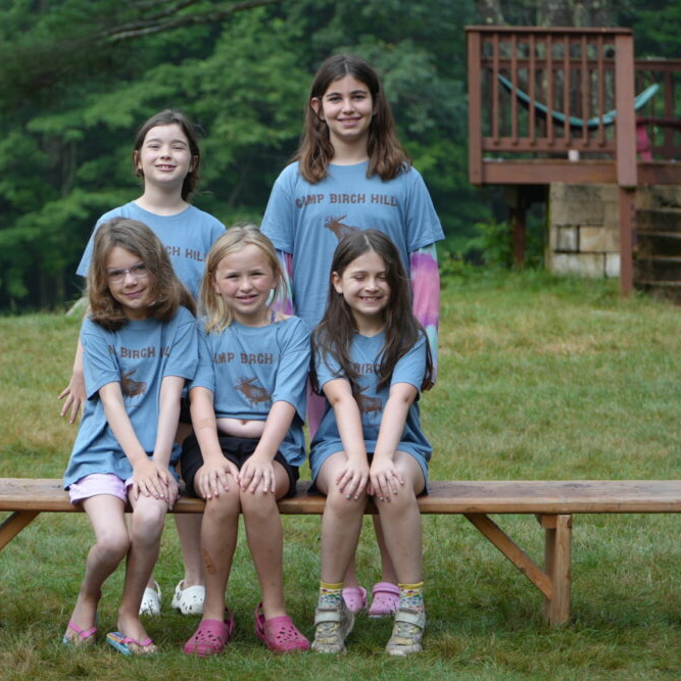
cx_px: 269
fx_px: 3339
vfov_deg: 11.6
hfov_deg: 11.6
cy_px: 333
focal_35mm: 150
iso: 100
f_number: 4
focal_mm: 77
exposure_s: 1/200
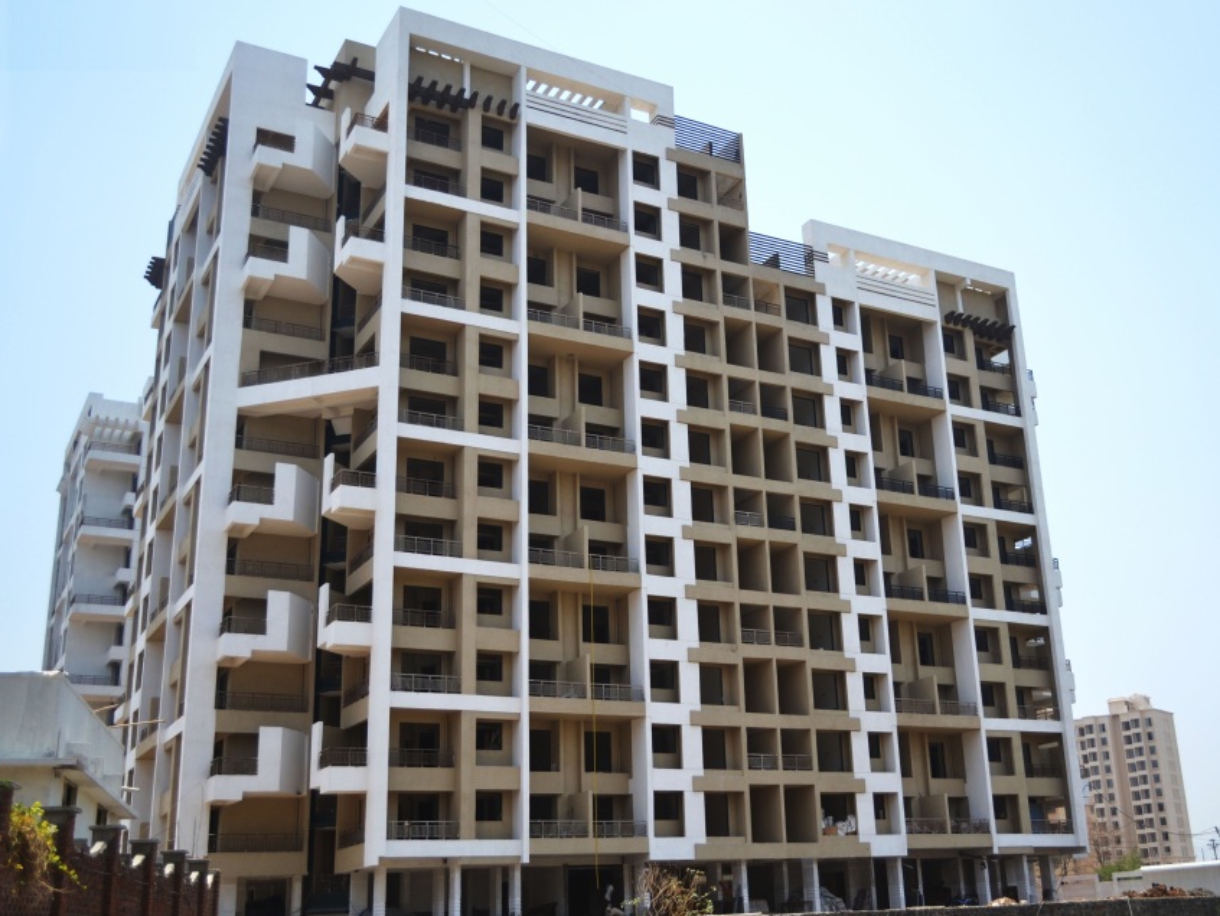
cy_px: 456
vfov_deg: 39.7
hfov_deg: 51.2
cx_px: 675
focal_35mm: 36
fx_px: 1269
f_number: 3.8
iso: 100
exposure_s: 1/800
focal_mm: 22
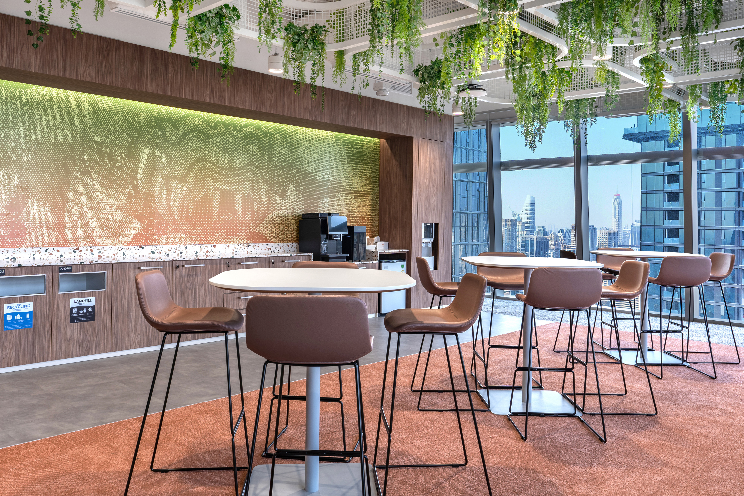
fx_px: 599
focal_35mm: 29
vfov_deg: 45.0
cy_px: 248
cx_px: 372
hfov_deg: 63.7
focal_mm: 29
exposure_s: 1/10
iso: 100
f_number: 11
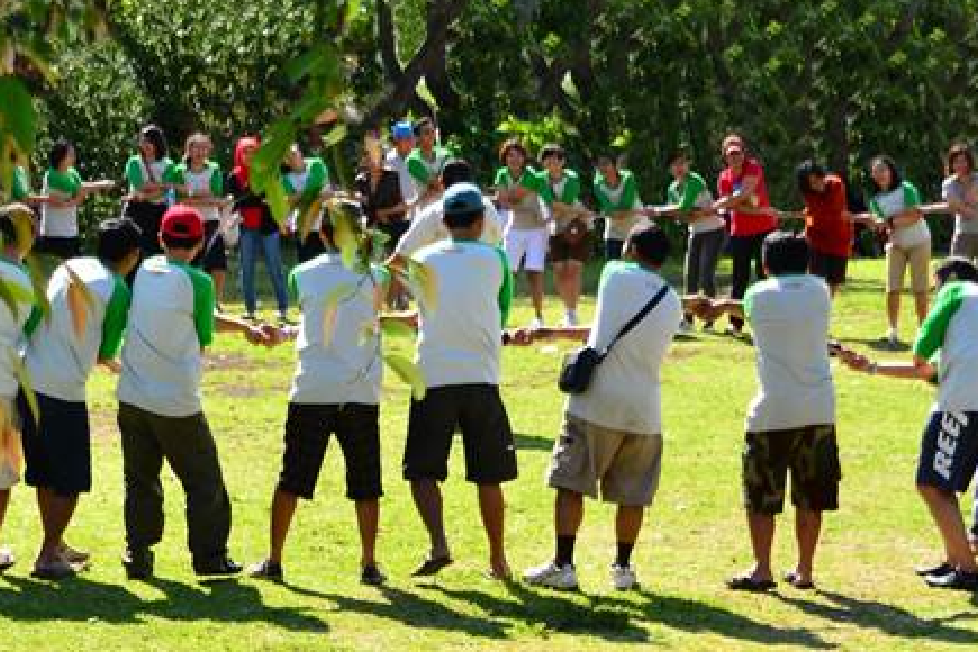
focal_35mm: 69
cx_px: 468
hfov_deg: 29.2
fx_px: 1874
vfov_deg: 19.7
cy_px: 290
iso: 100
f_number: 5.6
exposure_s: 1/250
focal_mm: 40
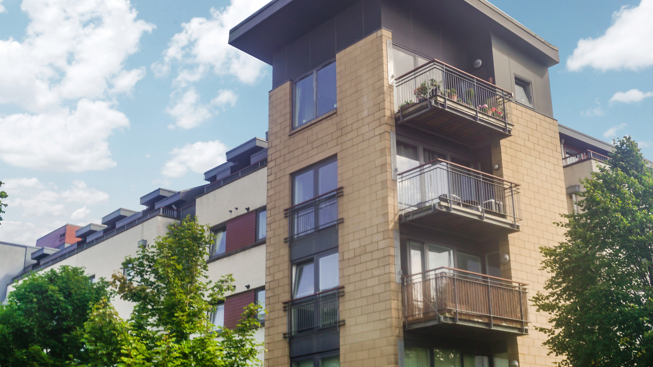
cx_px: 322
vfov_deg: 24.9
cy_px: 159
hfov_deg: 42.9
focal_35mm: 48
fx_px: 831
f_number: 10
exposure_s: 1/100
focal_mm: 30
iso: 100
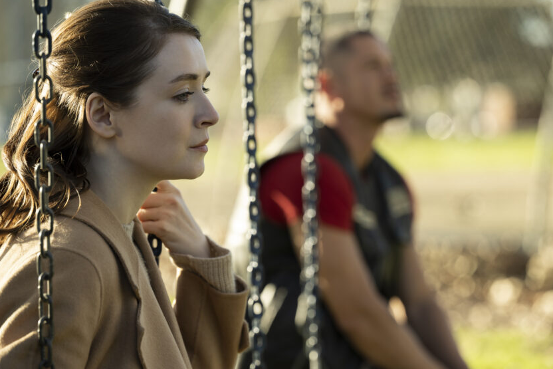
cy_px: 185
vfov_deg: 9.4
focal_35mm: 146
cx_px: 286
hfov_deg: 14.1
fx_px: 2243
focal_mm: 135
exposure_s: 1/250
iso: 100
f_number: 4
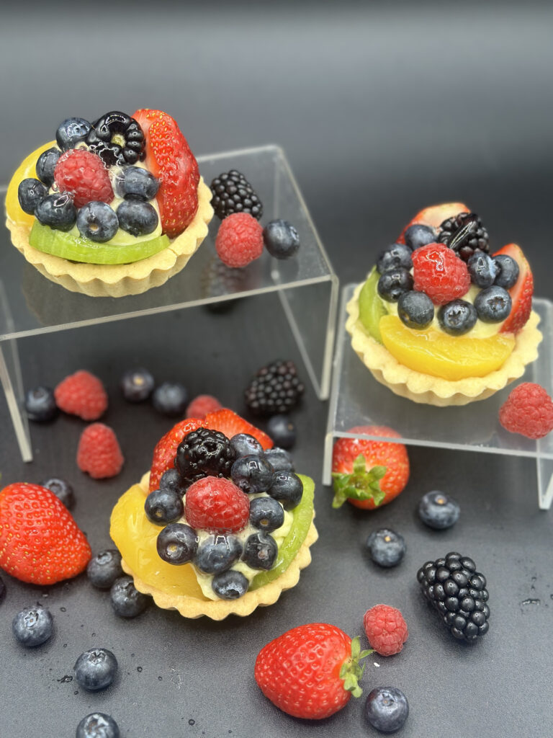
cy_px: 369
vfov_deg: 39.7
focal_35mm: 48
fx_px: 1022
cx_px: 276
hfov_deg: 30.3
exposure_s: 1/271
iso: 80
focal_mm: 6.86
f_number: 1.78
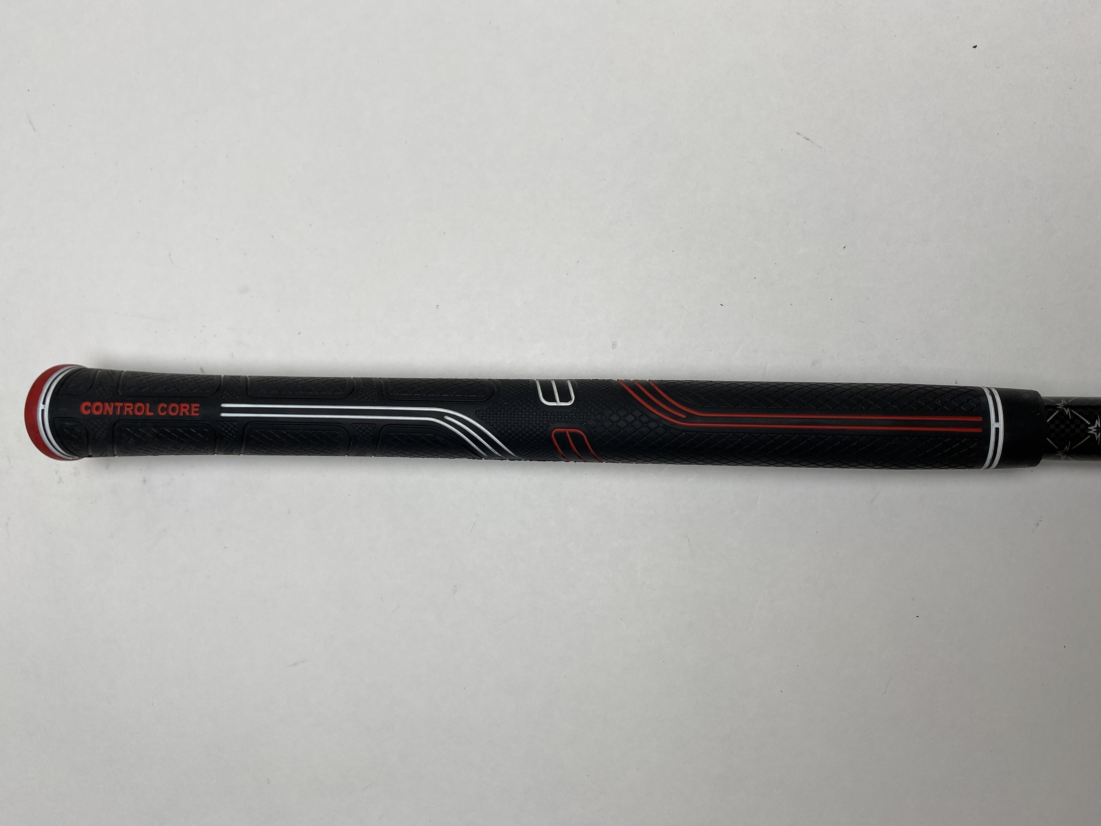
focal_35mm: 26
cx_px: 550
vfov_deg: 53.1
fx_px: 827
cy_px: 413
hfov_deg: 67.3
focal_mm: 4.25
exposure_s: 1/460
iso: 32
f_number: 1.8
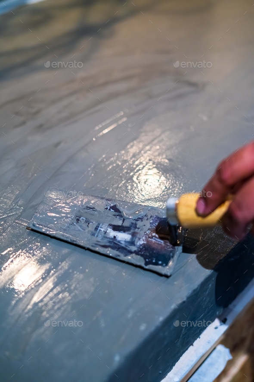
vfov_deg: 39.6
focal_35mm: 50
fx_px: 529
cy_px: 191
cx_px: 127
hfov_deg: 27.0
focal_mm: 50
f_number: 2.5
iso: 1600
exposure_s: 1/160
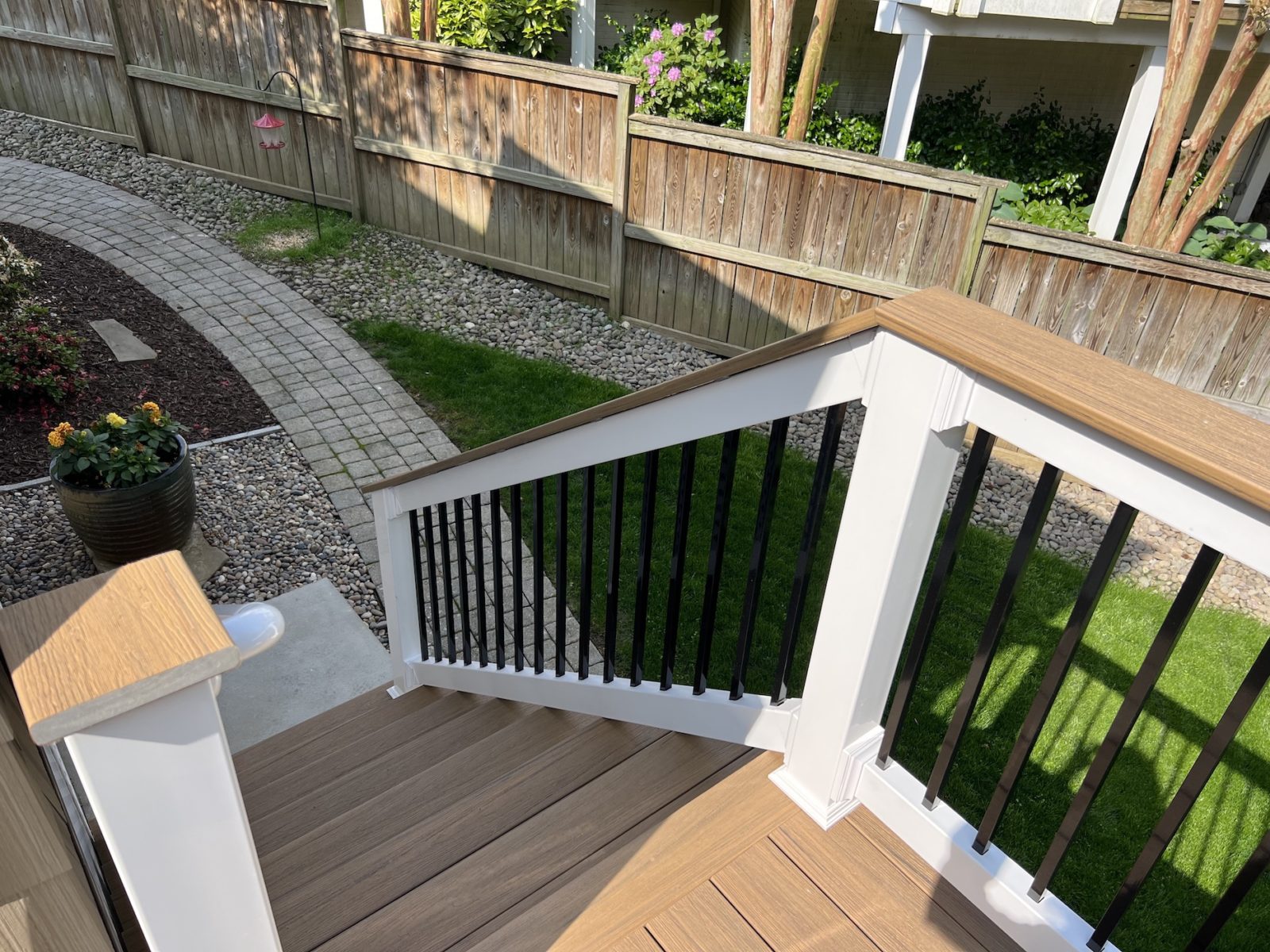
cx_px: 635
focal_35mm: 26
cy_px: 476
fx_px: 954
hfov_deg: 67.3
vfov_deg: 53.1
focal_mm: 5.7
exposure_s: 1/1869
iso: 50
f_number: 1.5
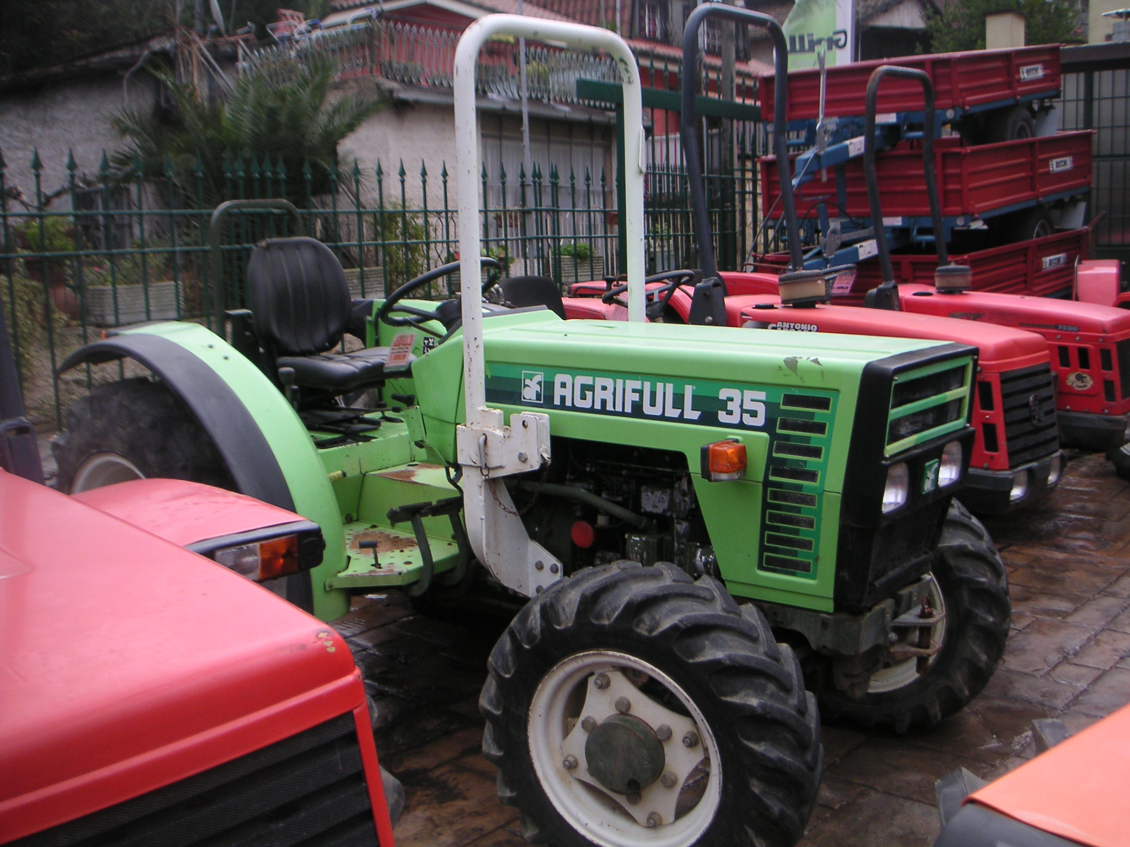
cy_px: 424
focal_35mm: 37
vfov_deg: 38.7
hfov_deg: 50.1
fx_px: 1208
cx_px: 565
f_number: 2.8
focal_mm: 5.7
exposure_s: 1/250
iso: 50
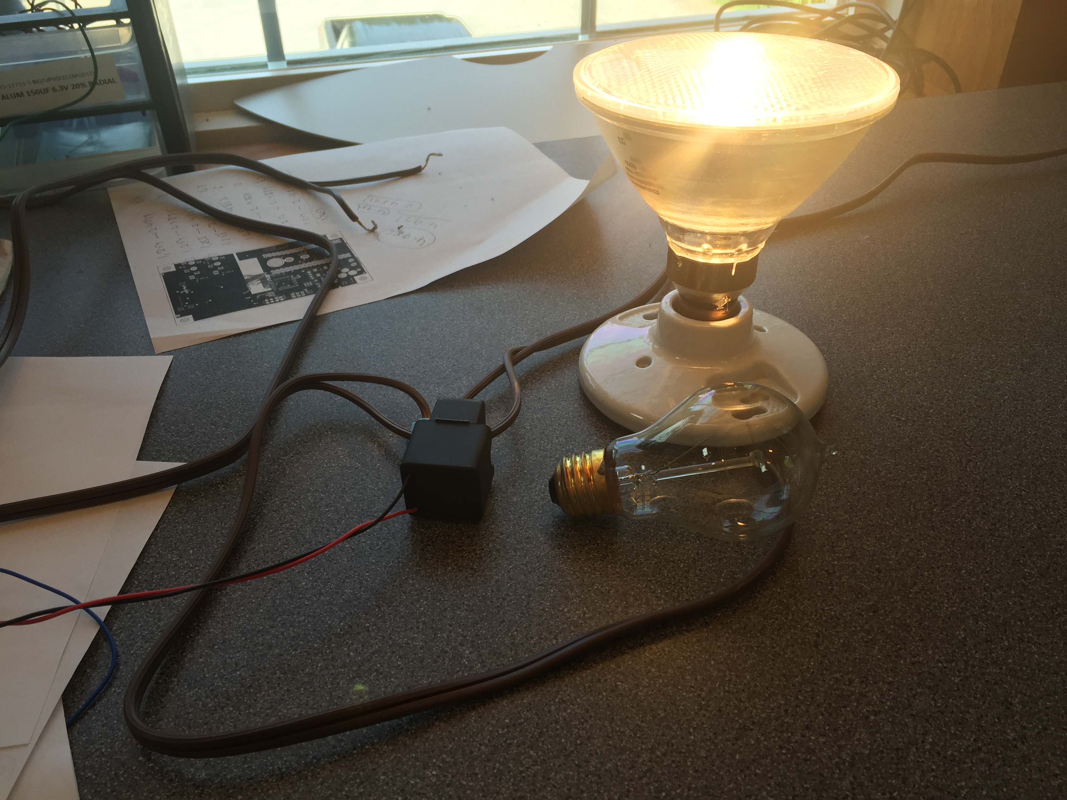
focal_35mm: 29
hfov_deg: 61.7
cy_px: 400
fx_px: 894
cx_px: 534
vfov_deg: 48.2
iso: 40
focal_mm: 4.15
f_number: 2.2
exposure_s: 1/60
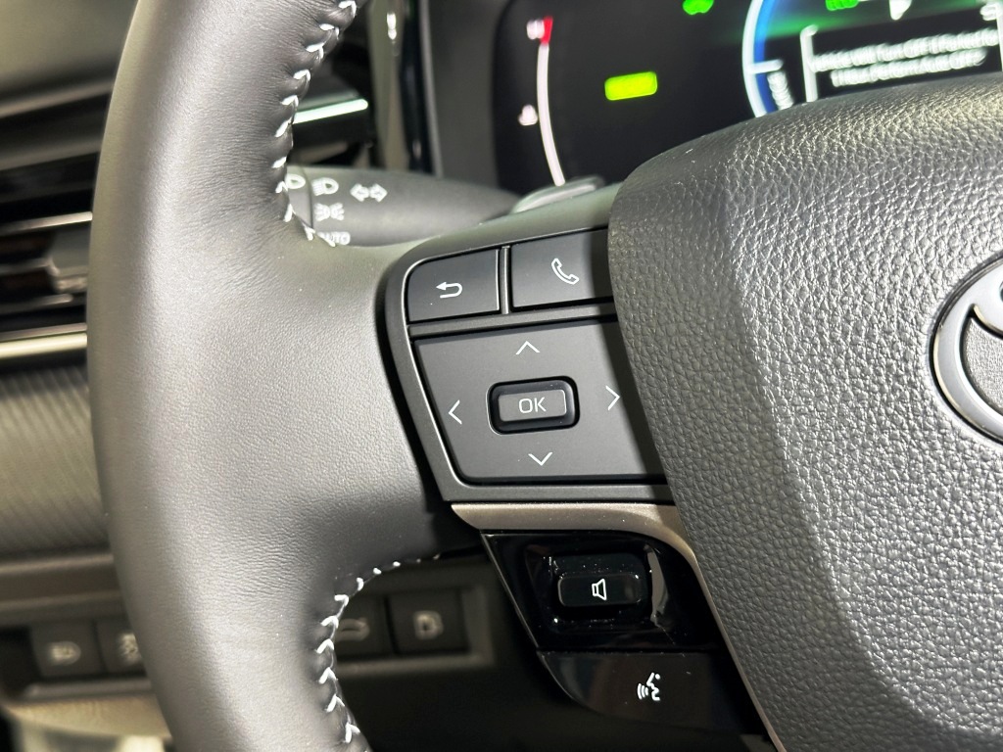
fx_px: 1391
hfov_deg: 39.7
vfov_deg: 30.3
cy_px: 376
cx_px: 502
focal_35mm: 48
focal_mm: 6.86
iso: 500
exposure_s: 1/30
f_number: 1.78
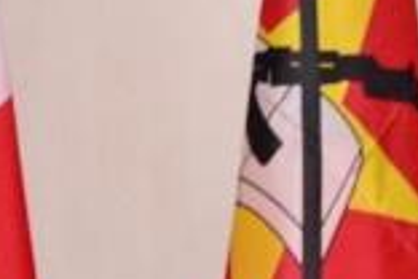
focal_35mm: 1251
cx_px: 780
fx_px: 14524
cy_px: 761
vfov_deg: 1.1
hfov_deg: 1.6
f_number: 5.6
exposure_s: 1/160
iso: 3200
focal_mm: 190
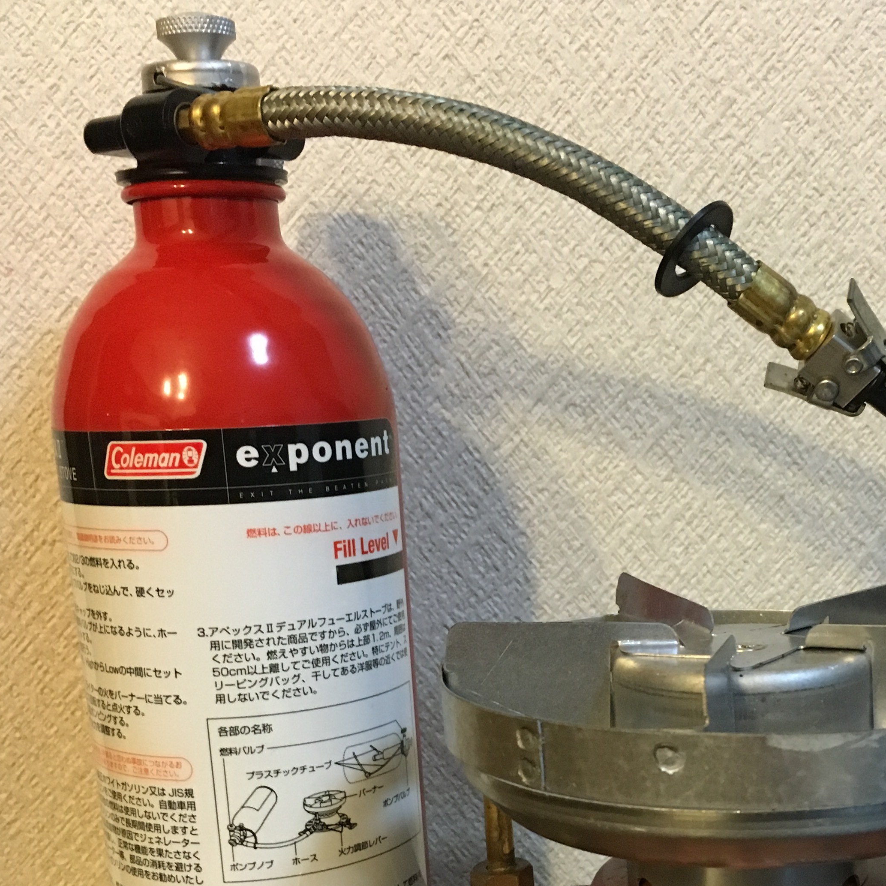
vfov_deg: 33.0
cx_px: 626
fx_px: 1448
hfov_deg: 33.6
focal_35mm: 50
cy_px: 719
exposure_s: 1/30
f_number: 2.2
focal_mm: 4.15
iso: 200
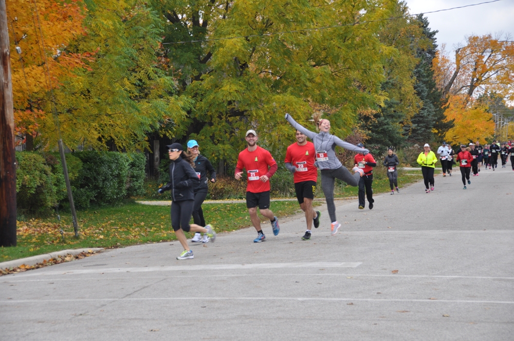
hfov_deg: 19.5
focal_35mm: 105
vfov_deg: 13.0
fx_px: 1497
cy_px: 170
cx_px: 257
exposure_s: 1/125
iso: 360
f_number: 5.6
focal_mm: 70
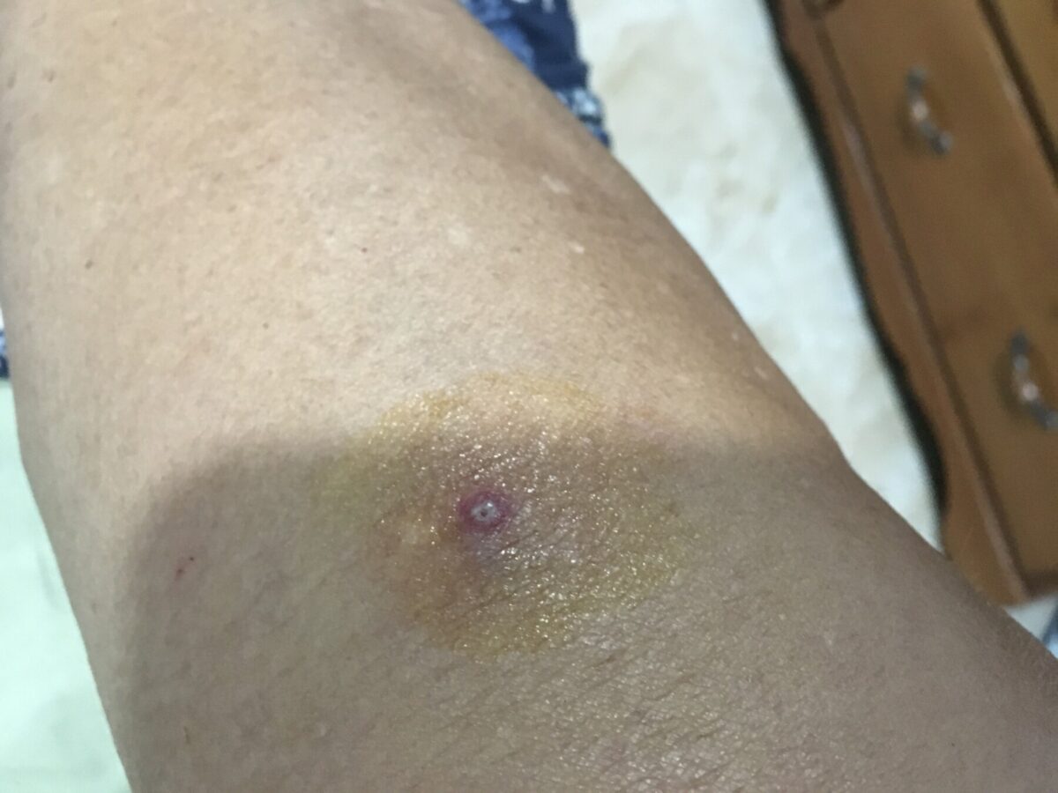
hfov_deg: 61.7
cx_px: 529
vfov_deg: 48.2
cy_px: 396
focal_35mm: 29
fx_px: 886
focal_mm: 4.15
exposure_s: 1/17
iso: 320
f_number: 2.2
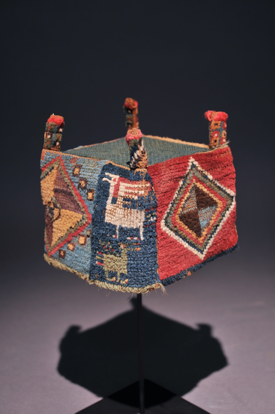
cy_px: 207
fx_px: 862
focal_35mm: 75
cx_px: 138
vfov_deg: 27.0
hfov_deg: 18.1
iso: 100
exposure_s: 1/6
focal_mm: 50
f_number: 4.8
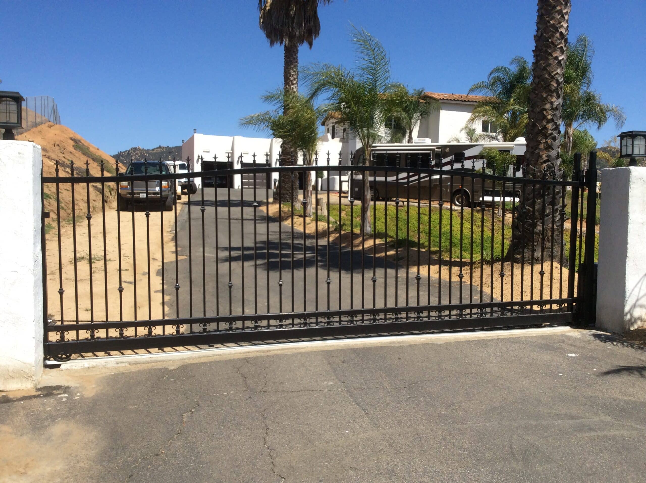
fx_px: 615
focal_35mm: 33
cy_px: 242
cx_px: 323
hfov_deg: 55.4
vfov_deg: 42.8
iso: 32
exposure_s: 1/1546
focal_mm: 3.3
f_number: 2.4
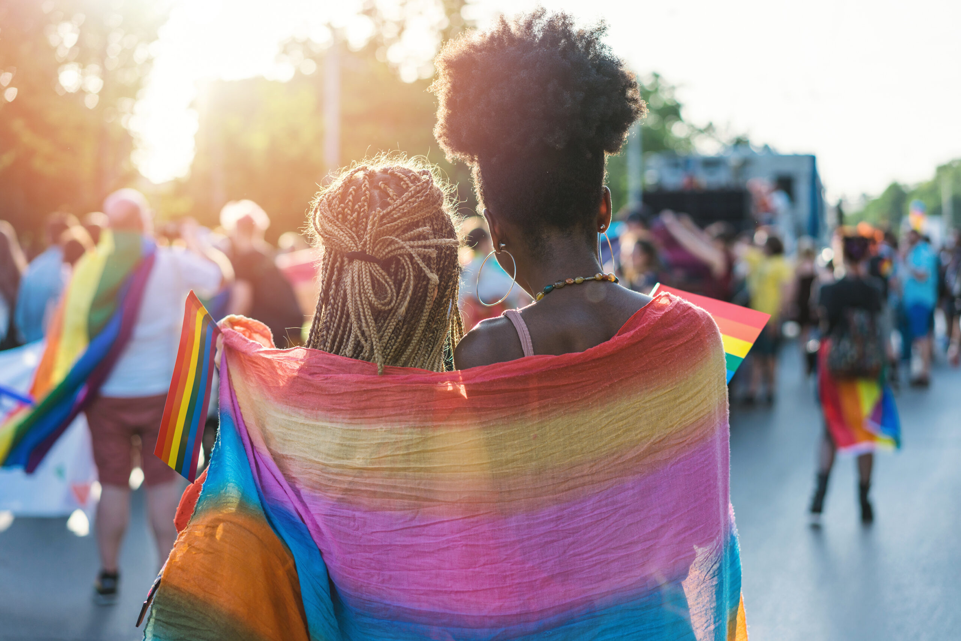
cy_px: 320
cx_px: 480
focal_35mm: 55
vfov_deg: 24.6
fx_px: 1468
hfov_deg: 36.2
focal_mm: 55
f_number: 2.5
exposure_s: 1/800
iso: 100
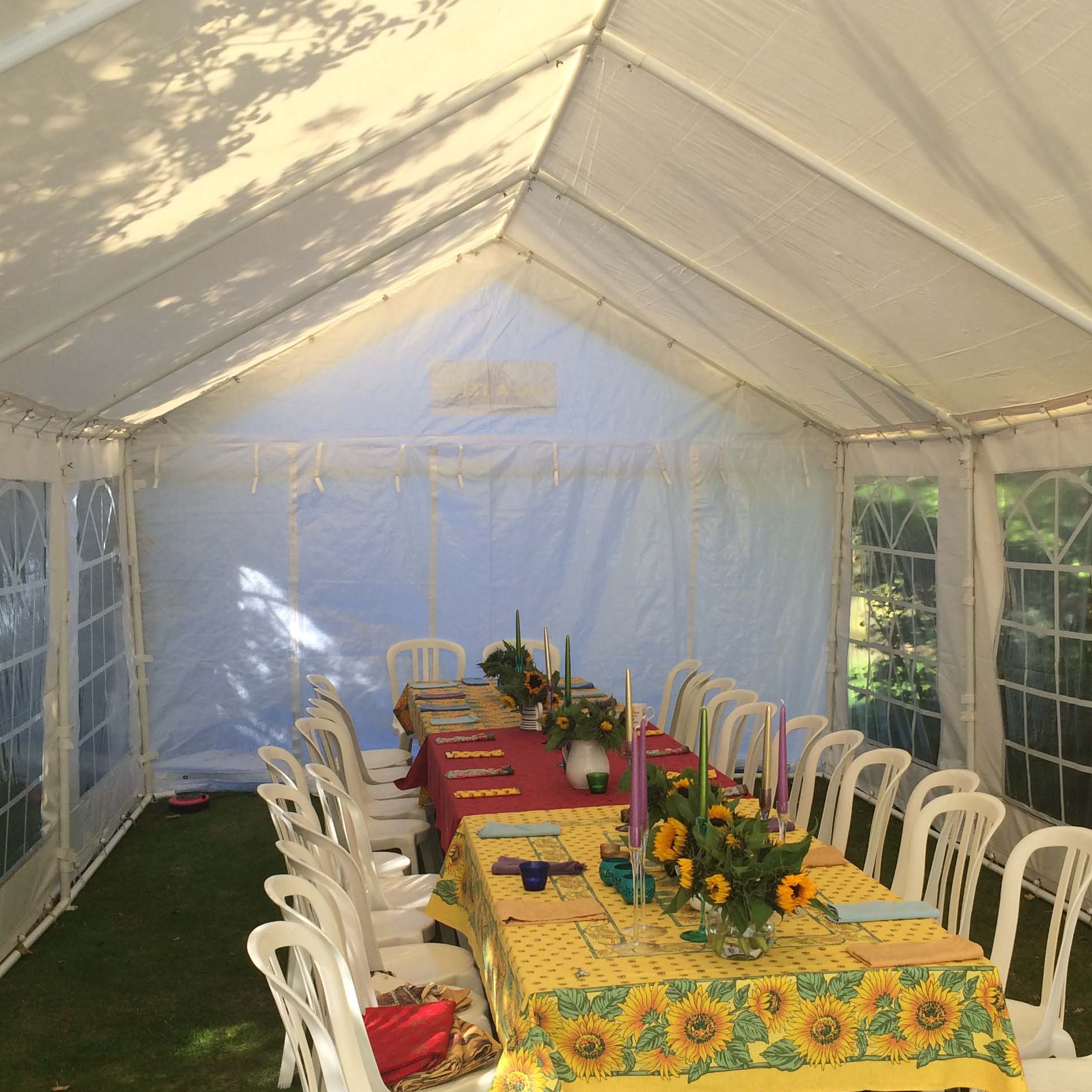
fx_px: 1606
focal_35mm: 45
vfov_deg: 37.4
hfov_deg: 37.4
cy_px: 668
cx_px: 648
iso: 32
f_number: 2.2
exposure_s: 1/406
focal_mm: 4.12
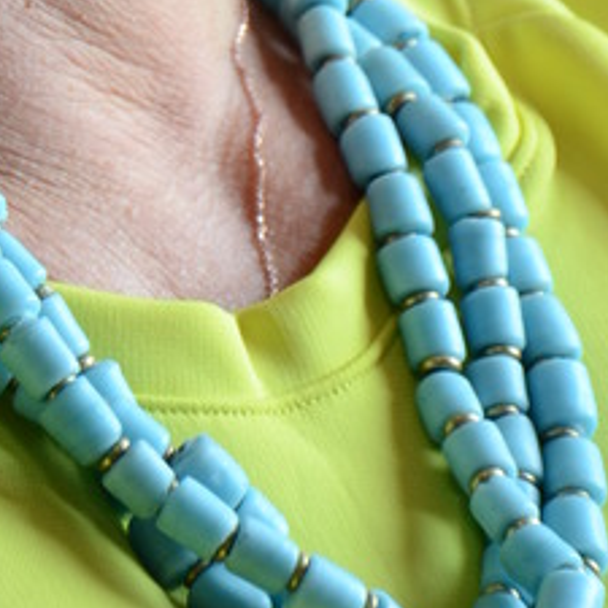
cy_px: -562
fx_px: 9002
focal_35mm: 453
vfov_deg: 3.8
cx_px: -162
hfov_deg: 3.9
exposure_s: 1/30
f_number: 5.3
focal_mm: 80
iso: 400
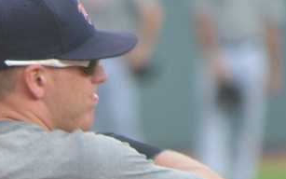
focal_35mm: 1343
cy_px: 219
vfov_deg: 1.0
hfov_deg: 1.6
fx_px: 10470
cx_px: 41
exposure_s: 1/500
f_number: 5.6
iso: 400
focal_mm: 300
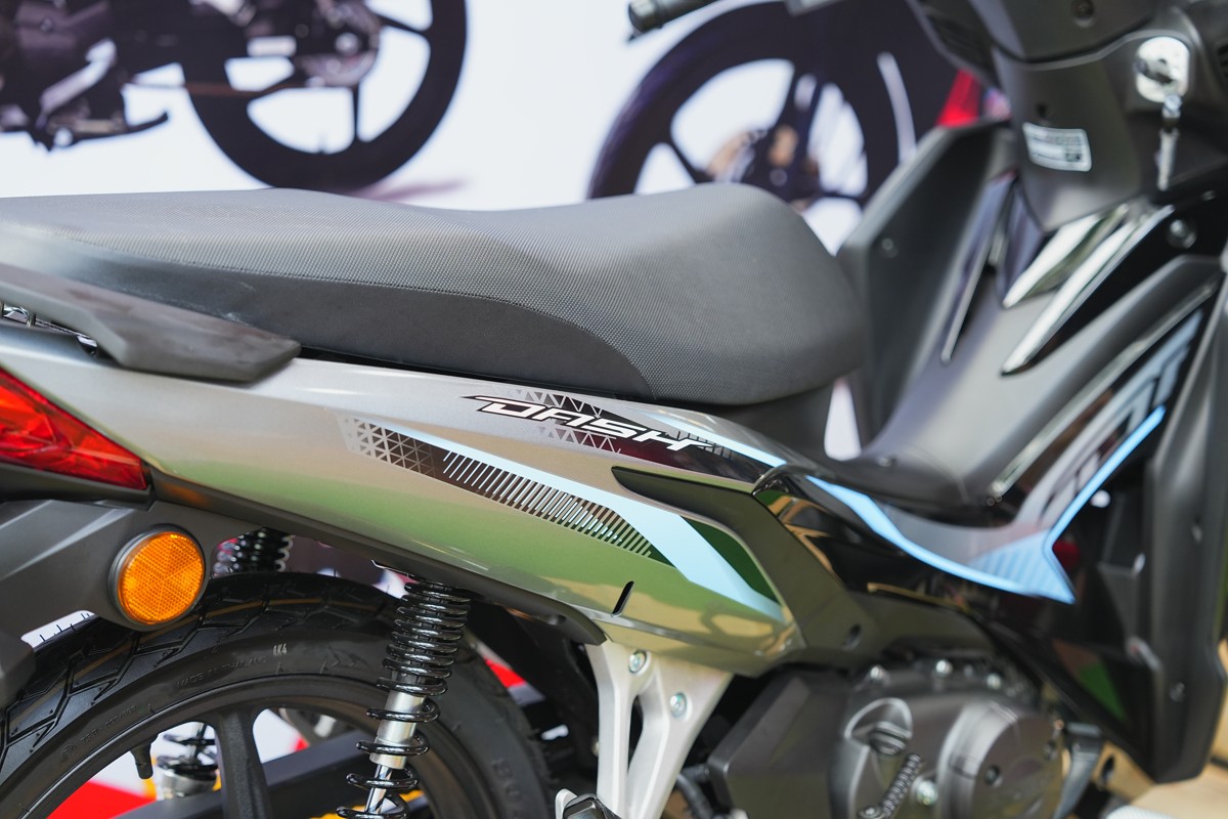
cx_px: 614
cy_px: 410
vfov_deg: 19.5
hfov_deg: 28.8
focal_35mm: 70
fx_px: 2388
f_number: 2.8
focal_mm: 70
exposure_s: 1/200
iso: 800
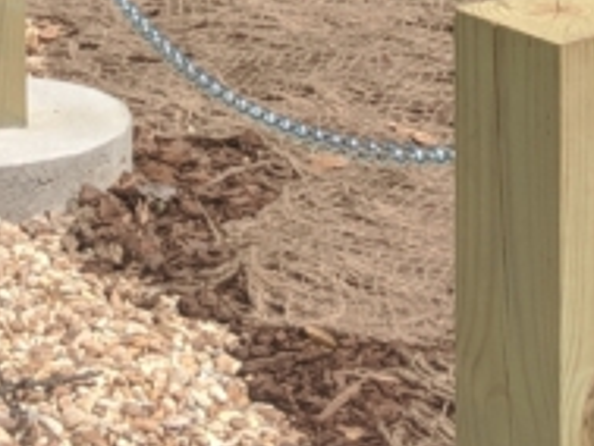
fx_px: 2507
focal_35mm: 146
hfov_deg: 13.5
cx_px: 195
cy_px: -562
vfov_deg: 9.3
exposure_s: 1/3906
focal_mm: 4.44
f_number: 1.8
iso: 56
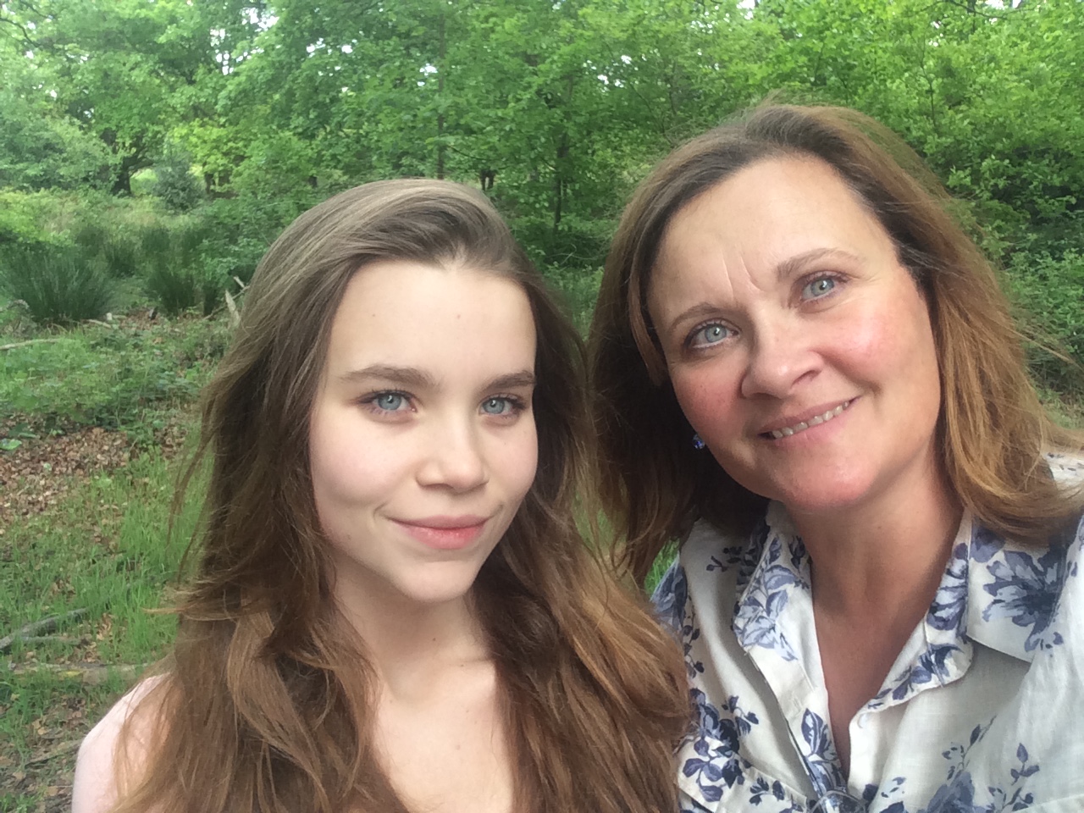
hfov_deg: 58.4
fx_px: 971
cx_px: 542
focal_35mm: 31
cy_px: 406
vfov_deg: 45.4
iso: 50
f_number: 2.4
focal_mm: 2.15
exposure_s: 1/120
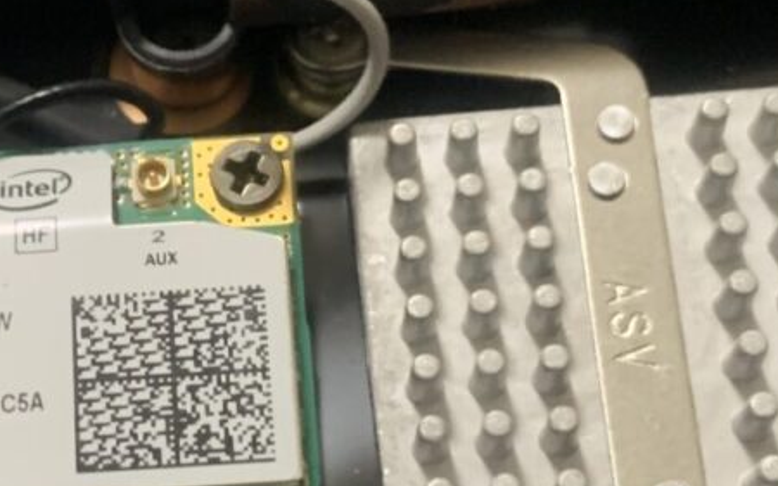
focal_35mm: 94
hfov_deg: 22.0
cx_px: 249
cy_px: 284
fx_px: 1993
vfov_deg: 13.9
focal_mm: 4.25
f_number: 1.8
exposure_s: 1/40
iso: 400
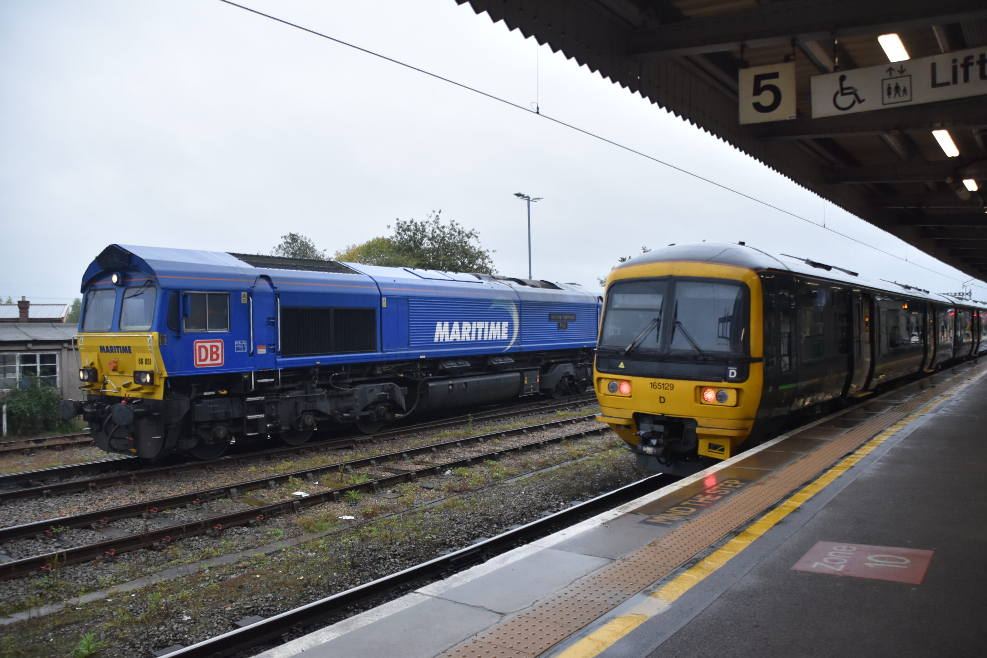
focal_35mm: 27
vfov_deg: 47.9
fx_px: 740
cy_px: 329
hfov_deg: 67.4
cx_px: 494
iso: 800
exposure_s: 1/250
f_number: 3.5
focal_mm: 18
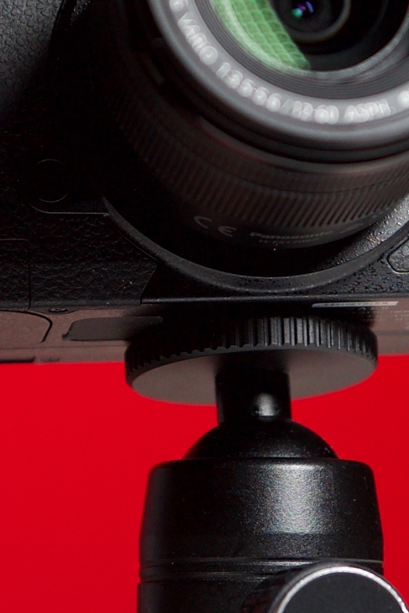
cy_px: 298
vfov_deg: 7.0
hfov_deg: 4.7
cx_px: 122
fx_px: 4989
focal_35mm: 293
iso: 800
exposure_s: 1/500
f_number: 3.2
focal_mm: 70
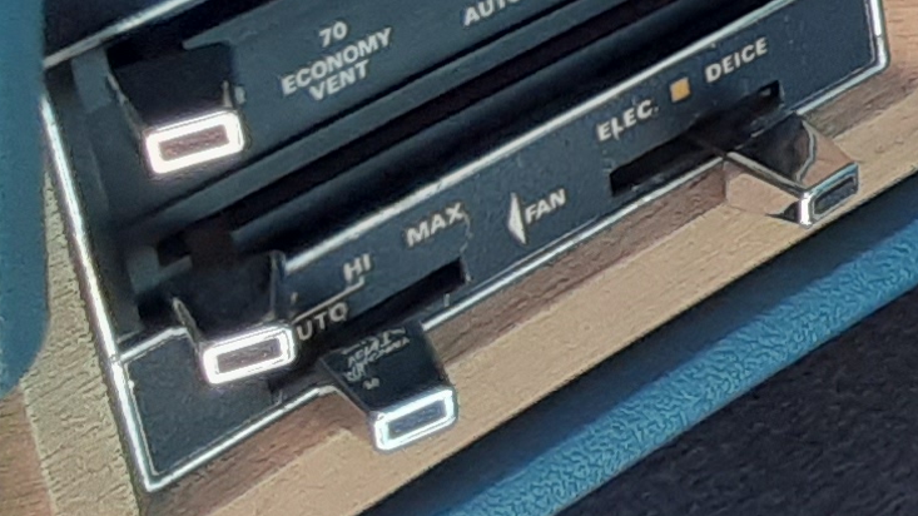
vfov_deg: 8.8
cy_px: -461
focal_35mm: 131
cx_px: 1983
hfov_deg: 13.4
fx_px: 3188
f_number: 1.9
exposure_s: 1/199
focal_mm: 2.91
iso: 40
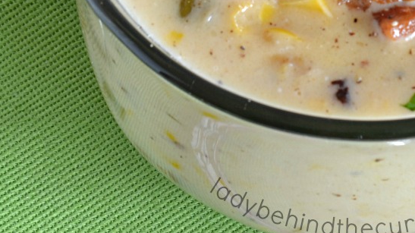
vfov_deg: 4.4
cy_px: -177
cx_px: 349
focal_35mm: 276
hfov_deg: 7.8
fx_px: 3036
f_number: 10
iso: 100
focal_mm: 50
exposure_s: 1
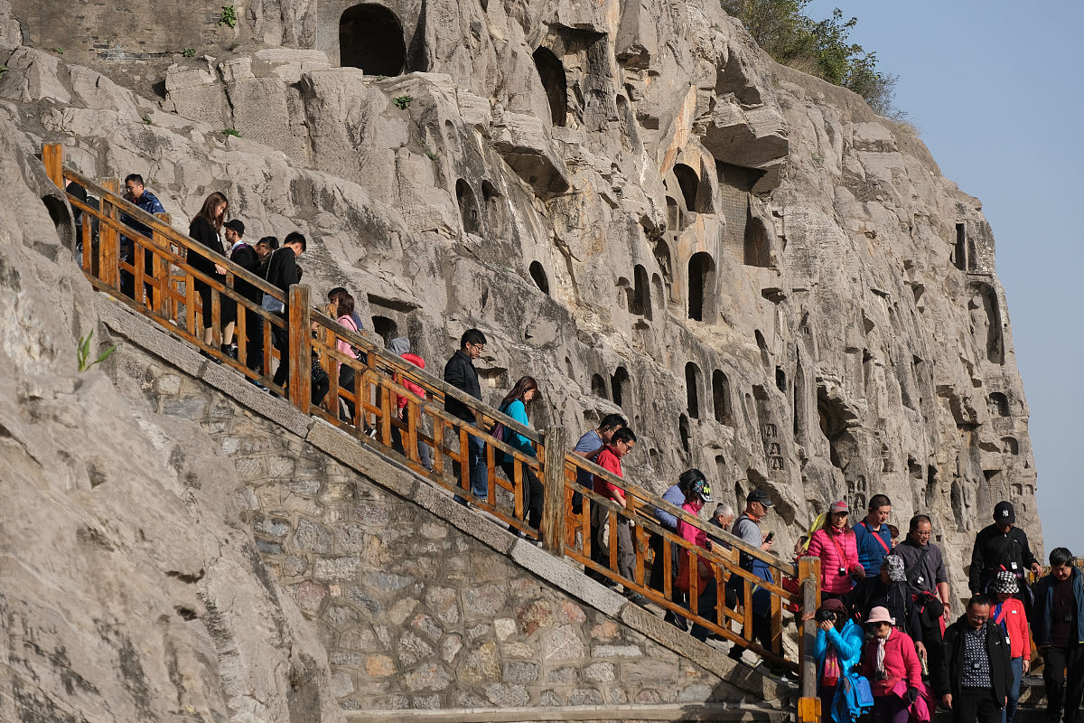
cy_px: 362
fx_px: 3161
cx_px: 542
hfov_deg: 19.5
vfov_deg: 13.0
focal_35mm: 105
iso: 200
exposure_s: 1/800
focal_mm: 70.2
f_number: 5.6
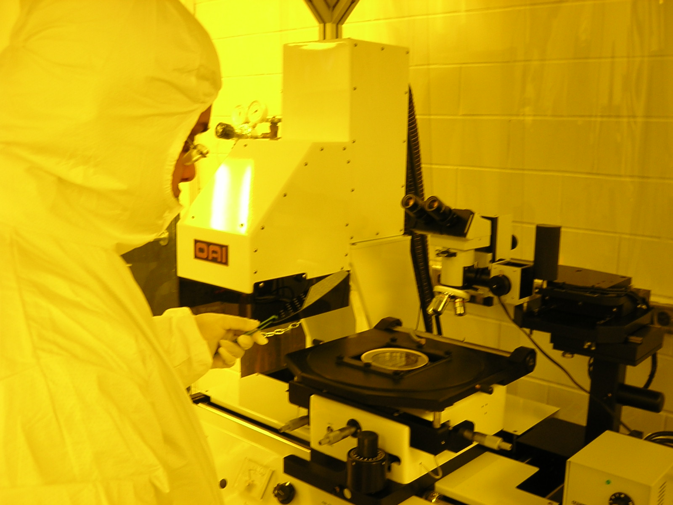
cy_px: 252
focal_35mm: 36
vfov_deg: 39.7
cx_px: 336
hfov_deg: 51.4
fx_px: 700
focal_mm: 4.7
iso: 100
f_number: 2.6
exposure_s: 1/5.4
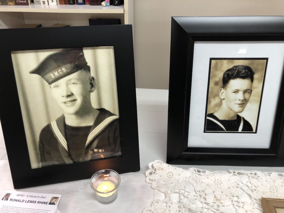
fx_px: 230
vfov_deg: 49.7
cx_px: 142
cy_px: 106
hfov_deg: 63.4
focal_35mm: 28
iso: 40
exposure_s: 1/15
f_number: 1.8
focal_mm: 3.99
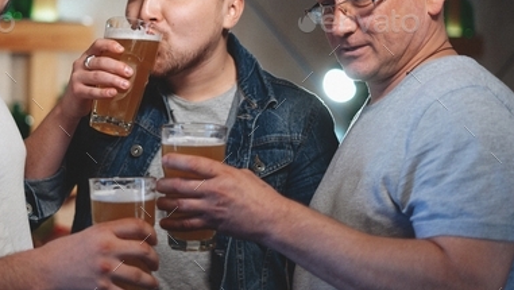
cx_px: 152
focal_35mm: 81
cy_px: 86
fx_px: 1105
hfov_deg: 26.0
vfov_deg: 14.9
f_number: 1.8
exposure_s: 1/200
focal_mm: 50
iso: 640
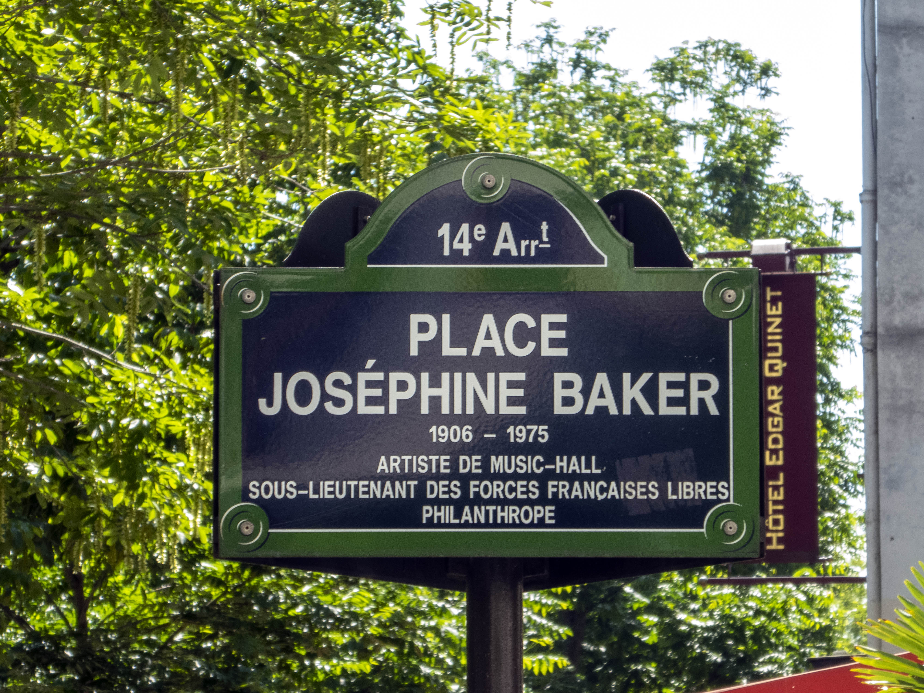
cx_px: 462
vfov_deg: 7.4
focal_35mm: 200
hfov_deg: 9.9
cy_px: 346
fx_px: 5339
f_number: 5.6
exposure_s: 1/80
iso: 100
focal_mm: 35.8
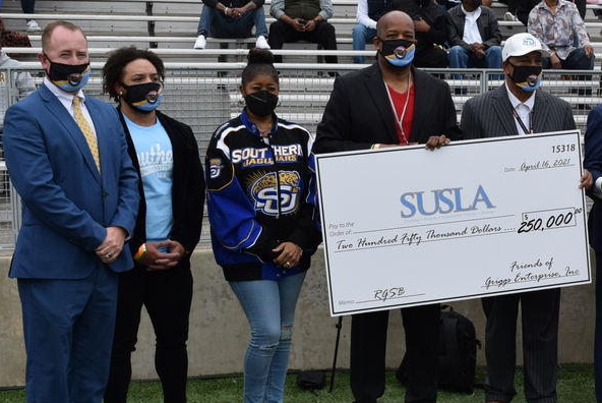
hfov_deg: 26.6
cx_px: 519
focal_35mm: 74
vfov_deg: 18.5
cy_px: 245
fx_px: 1237
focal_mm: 27
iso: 200
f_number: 8
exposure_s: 1/250
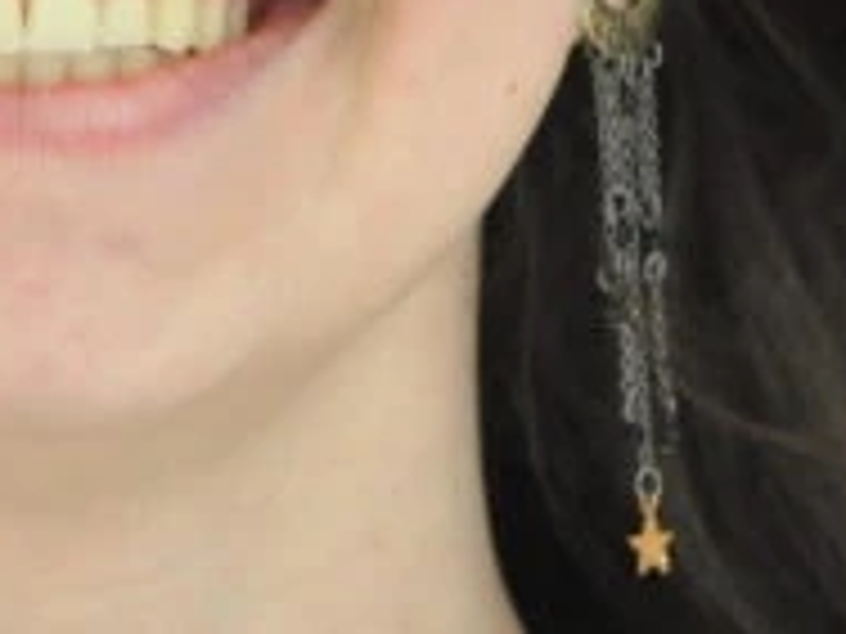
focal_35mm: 588
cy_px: 99
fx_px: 14361
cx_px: 68
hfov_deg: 3.4
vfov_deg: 2.5
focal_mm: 75
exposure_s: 1/30
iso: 2500
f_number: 5.3
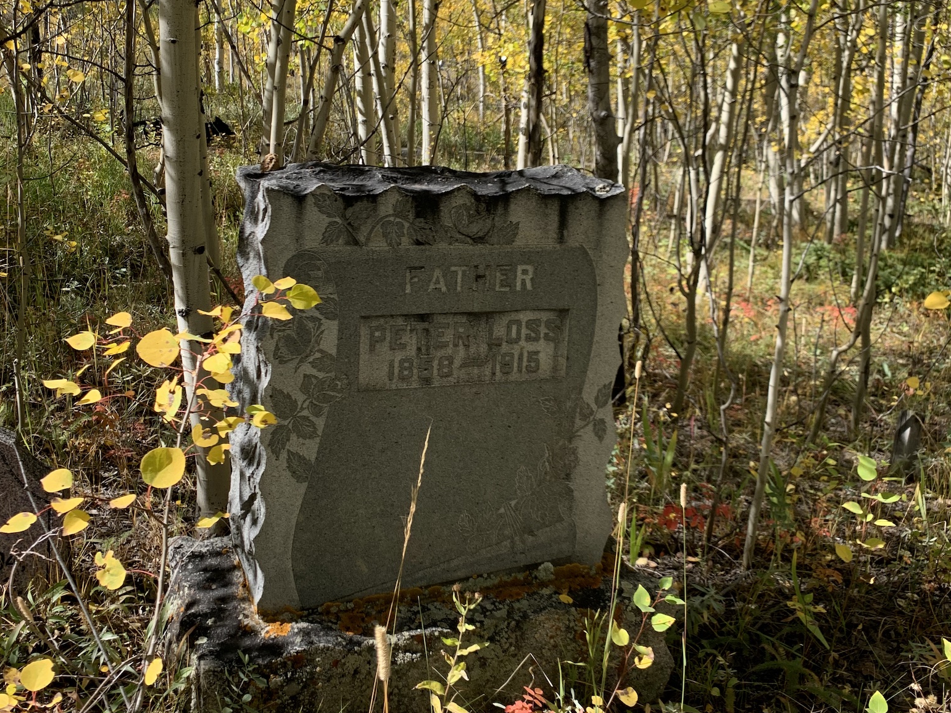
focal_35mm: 27
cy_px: 368
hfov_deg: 65.3
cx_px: 481
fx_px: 742
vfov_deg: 51.4
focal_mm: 4.25
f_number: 1.8
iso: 25
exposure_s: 1/849
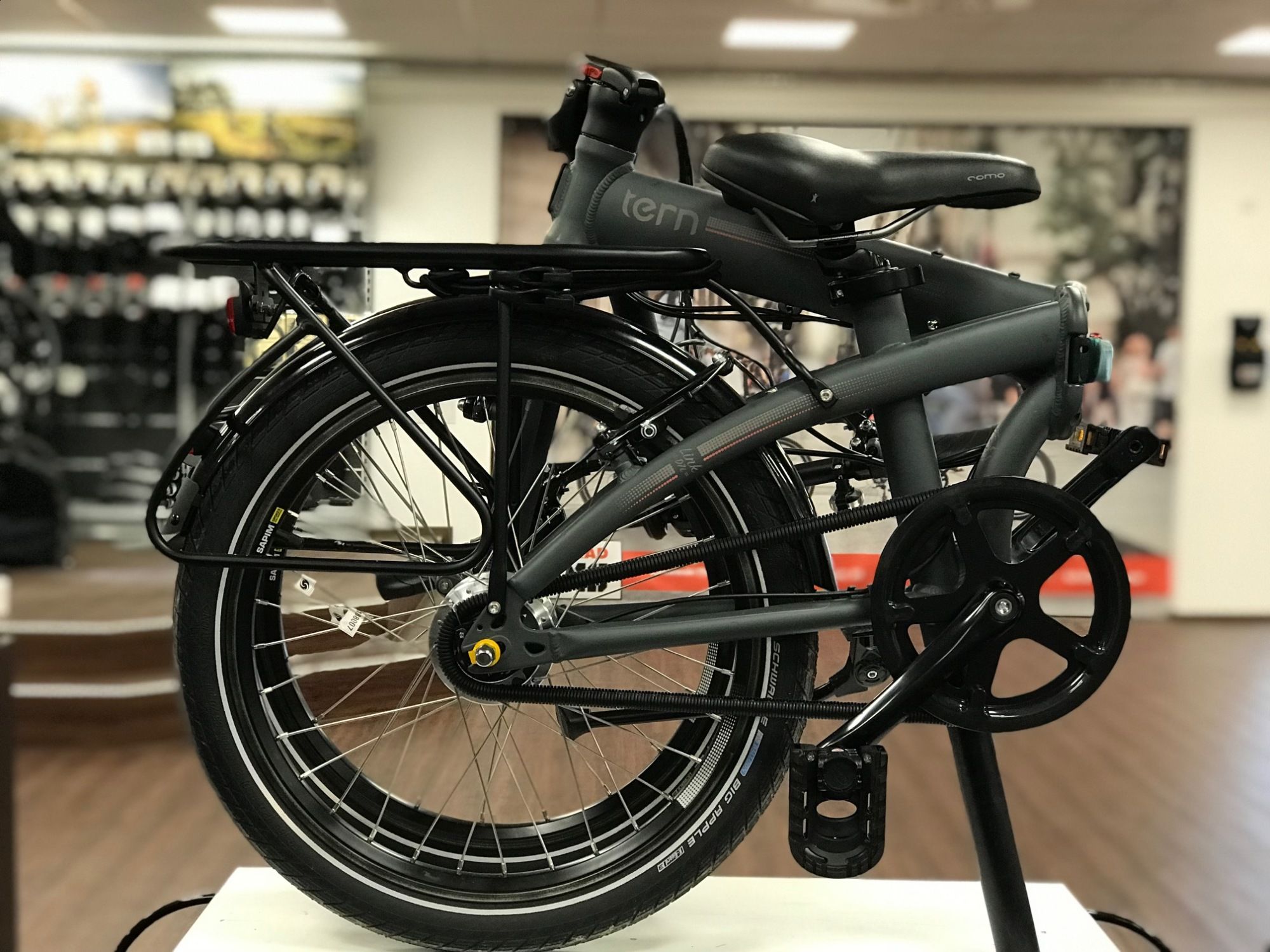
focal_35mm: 57
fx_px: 2091
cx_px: 635
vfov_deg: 25.7
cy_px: 476
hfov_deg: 33.8
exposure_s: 1/50
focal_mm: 6.6
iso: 160
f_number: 2.8
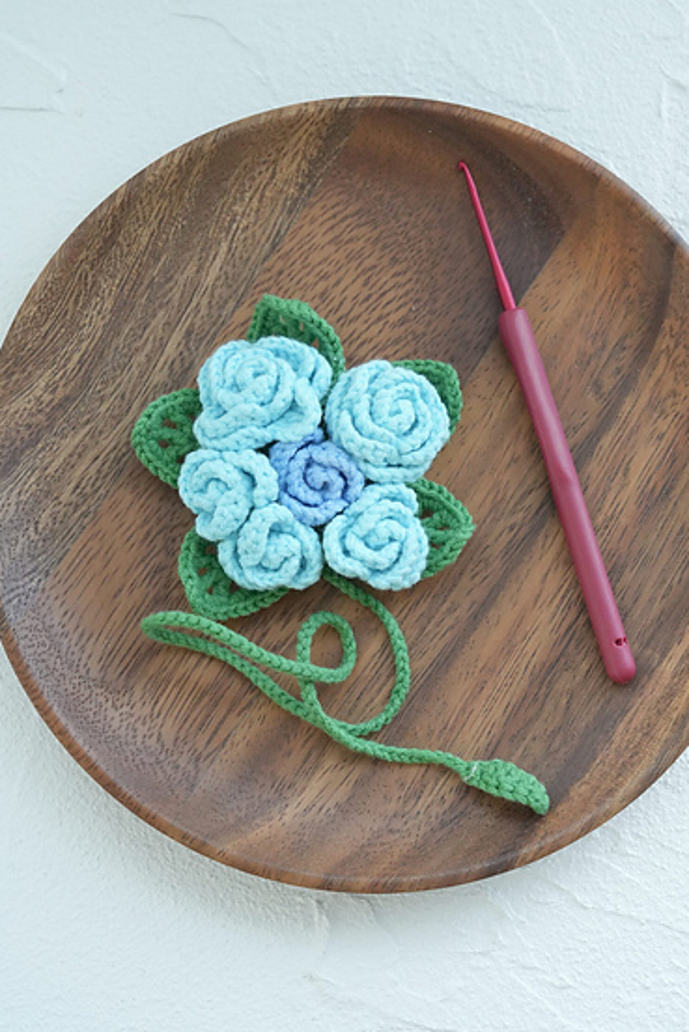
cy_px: 448
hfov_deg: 16.9
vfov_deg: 25.0
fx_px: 2324
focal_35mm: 81
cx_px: 374
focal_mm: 70
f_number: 7.1
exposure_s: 1/500
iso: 4000
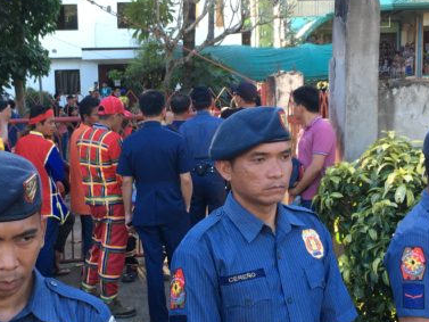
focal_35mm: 59
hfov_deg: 32.6
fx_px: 731
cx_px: 187
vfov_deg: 24.8
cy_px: 187
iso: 40
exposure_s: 1/120
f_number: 2.2
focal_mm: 4.15
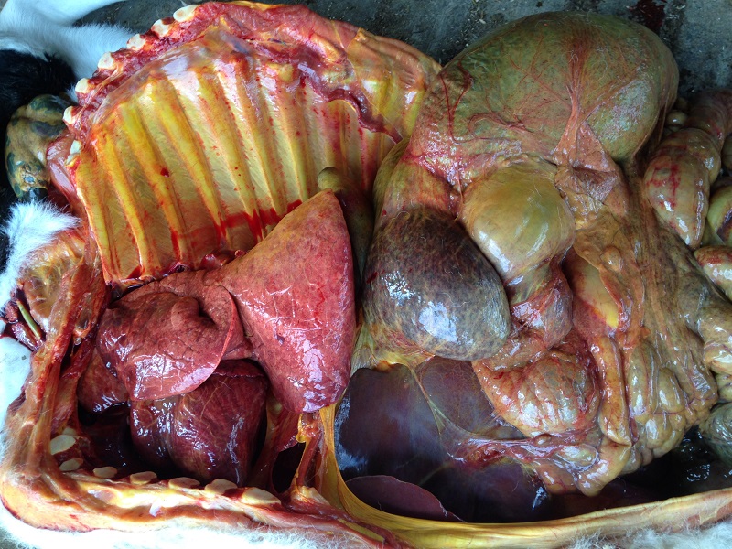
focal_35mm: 33
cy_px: 274
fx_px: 698
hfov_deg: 55.4
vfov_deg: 42.9
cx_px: 366
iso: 64
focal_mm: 4.12
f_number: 2.4
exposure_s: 1/60
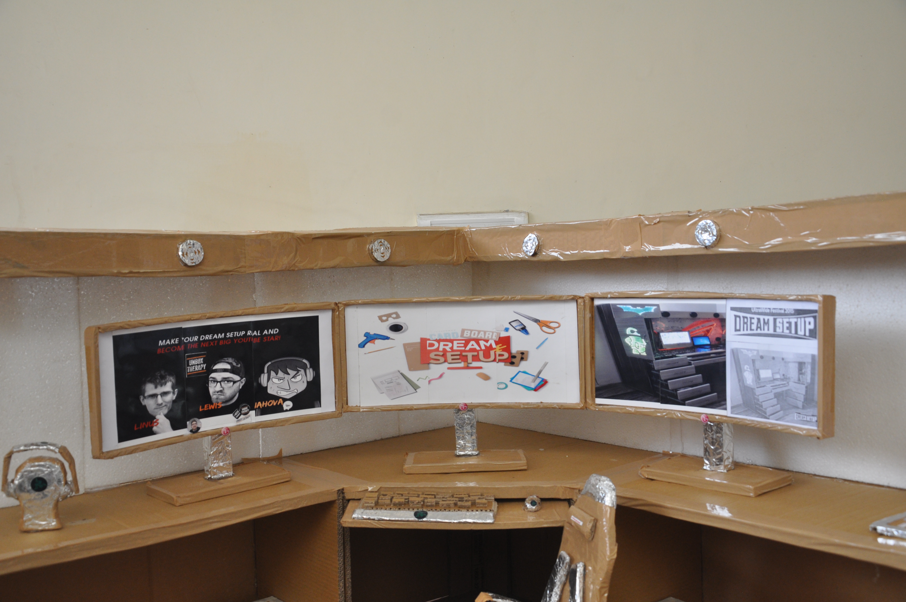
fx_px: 980
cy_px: 301
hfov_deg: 49.6
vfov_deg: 34.1
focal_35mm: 39
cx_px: 453
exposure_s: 1/30
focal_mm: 26
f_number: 5.6
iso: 640
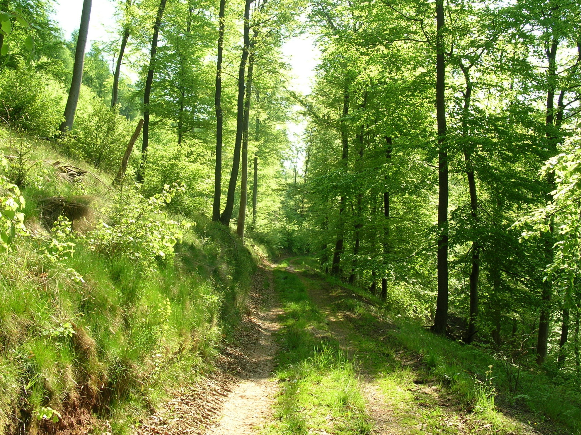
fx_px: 604
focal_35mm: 36
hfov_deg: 51.4
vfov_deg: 39.6
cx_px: 290
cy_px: 218
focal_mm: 6
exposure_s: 1/130
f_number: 3.7
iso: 50
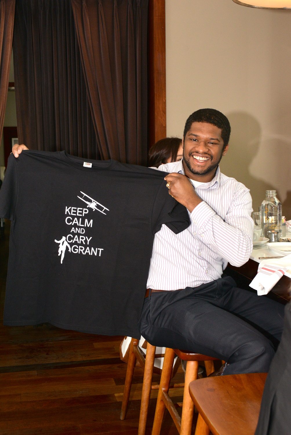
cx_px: 146
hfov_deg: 27.0
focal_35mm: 50
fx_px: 606
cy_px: 218
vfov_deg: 39.6
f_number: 8
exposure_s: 1/60
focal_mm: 50
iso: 800
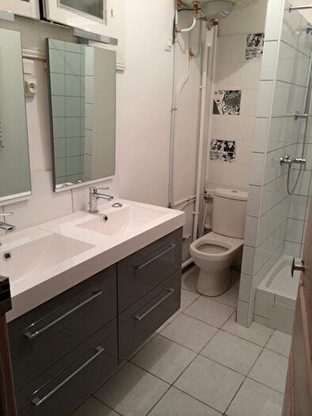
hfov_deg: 46.8
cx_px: 156
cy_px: 208
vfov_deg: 60.0
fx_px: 360
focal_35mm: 30
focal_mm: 4.12
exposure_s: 1/33
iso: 80
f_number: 2.2
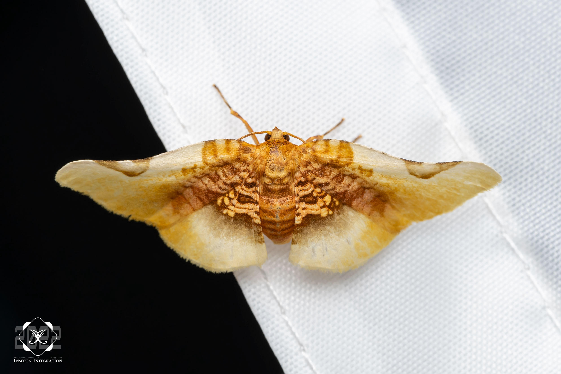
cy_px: 187
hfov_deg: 19.5
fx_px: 1636
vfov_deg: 13.0
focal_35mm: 105
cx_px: 280
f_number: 14
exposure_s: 1/200
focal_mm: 105
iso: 200
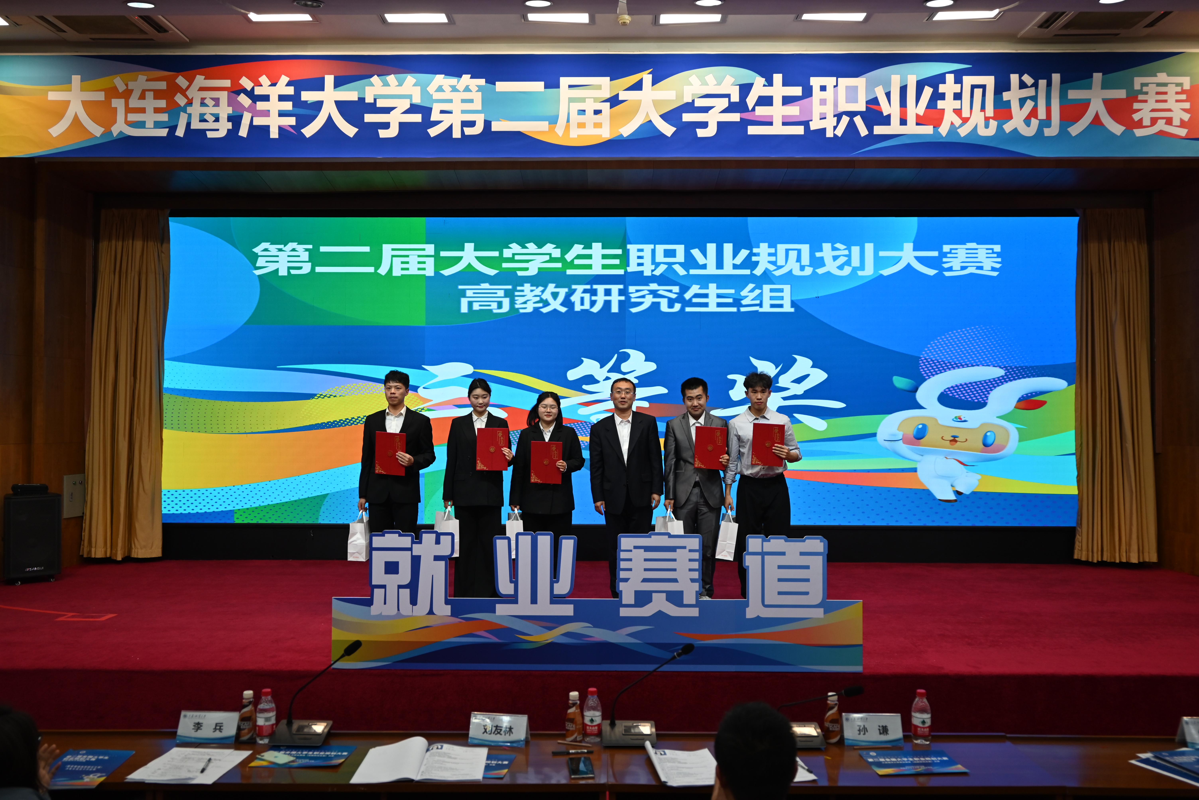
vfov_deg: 45.7
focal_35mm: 28
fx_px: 950
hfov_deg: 64.5
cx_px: 600
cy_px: 400
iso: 560
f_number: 4.5
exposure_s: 1/125
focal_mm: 28.5
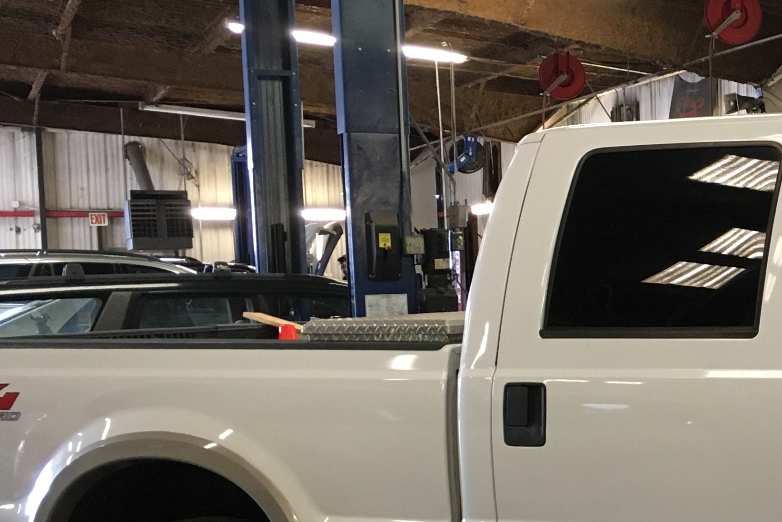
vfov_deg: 18.3
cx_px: 957
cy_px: 393
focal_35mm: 74
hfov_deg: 24.6
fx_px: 1608
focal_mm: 4.15
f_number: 2.2
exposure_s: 1/30
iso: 125
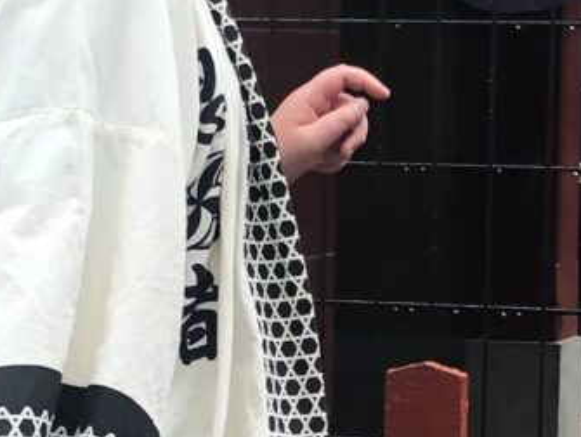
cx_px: 340
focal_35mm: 171
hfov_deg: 11.5
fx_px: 2873
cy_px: 482
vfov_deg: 8.6
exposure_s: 1/120
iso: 40
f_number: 1.8
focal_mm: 3.99
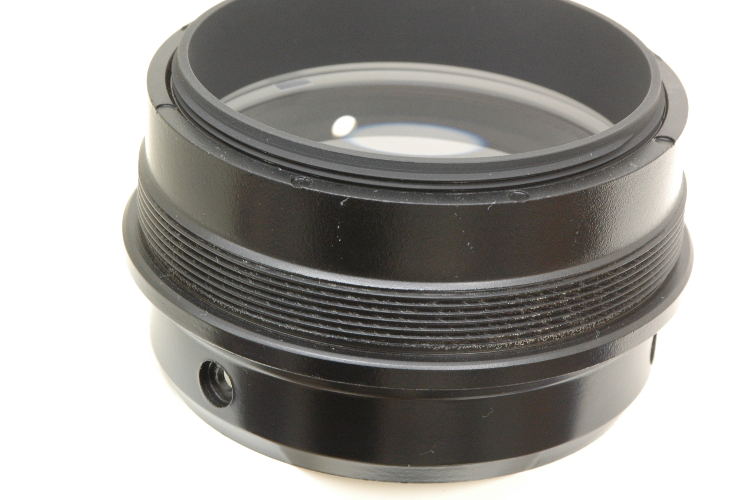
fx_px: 2880
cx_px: 410
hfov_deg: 14.9
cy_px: 212
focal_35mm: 138
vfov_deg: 9.9
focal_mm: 78
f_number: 16
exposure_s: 1/1.5
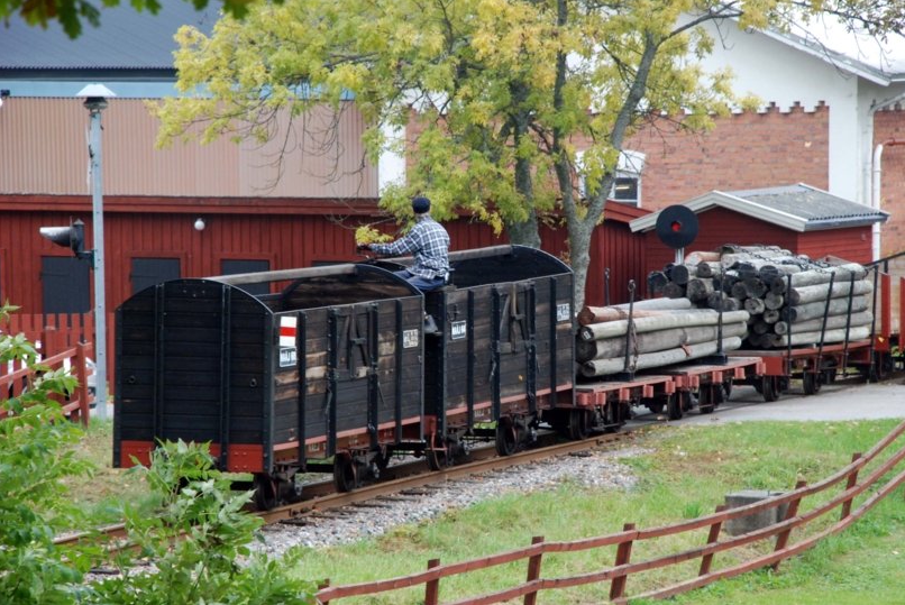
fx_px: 5120
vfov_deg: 6.8
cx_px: 452
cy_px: 302
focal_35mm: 204
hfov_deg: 10.1
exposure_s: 1/100
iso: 800
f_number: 11
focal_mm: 135
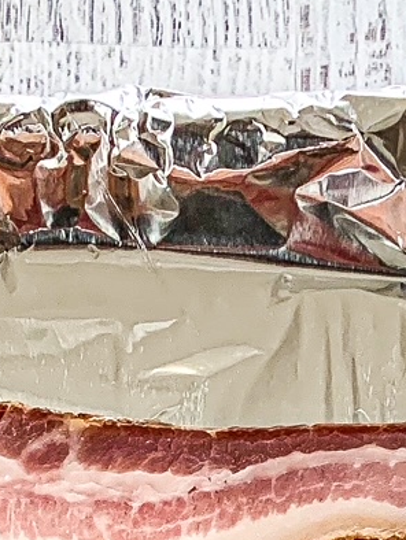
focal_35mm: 133
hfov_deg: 11.1
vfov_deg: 11.7
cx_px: 292
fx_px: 2078
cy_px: 1347
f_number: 1.8
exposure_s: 1/60
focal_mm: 4.25
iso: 125
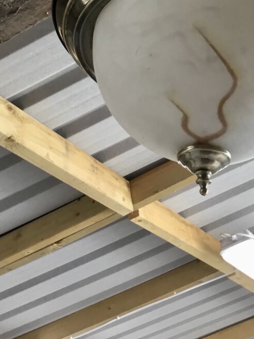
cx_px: 212
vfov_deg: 32.5
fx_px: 558
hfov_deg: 25.1
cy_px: 48
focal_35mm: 57
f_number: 2.4
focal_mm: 3.3
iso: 32
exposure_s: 1/33
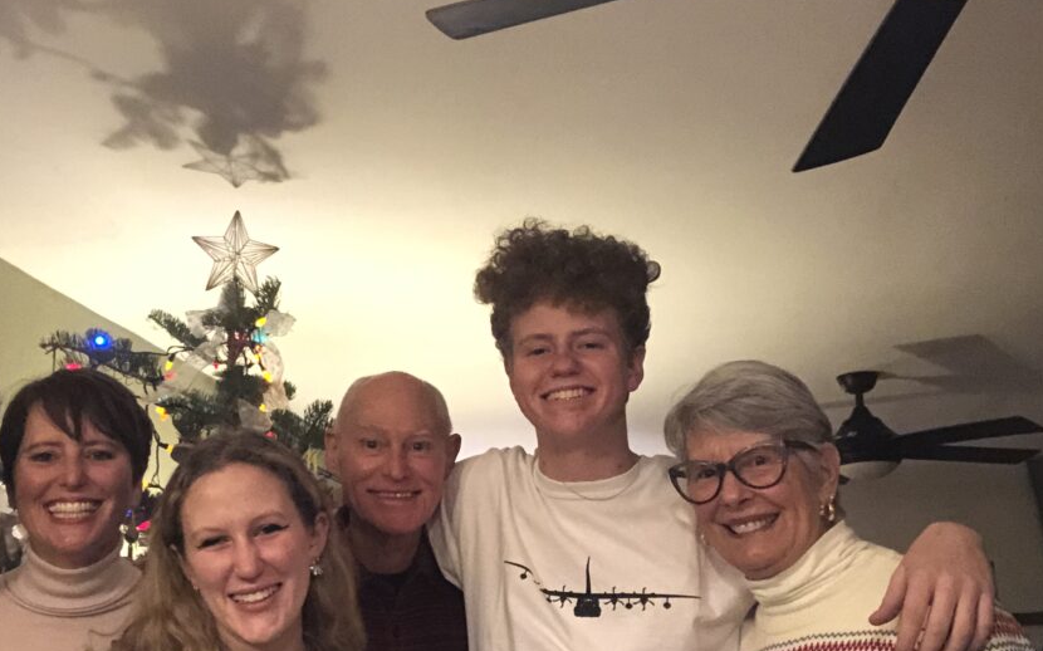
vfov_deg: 28.5
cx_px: 401
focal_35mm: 45
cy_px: 401
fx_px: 1279
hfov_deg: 44.1
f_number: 2.2
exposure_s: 1/30
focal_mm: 2.87
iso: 640
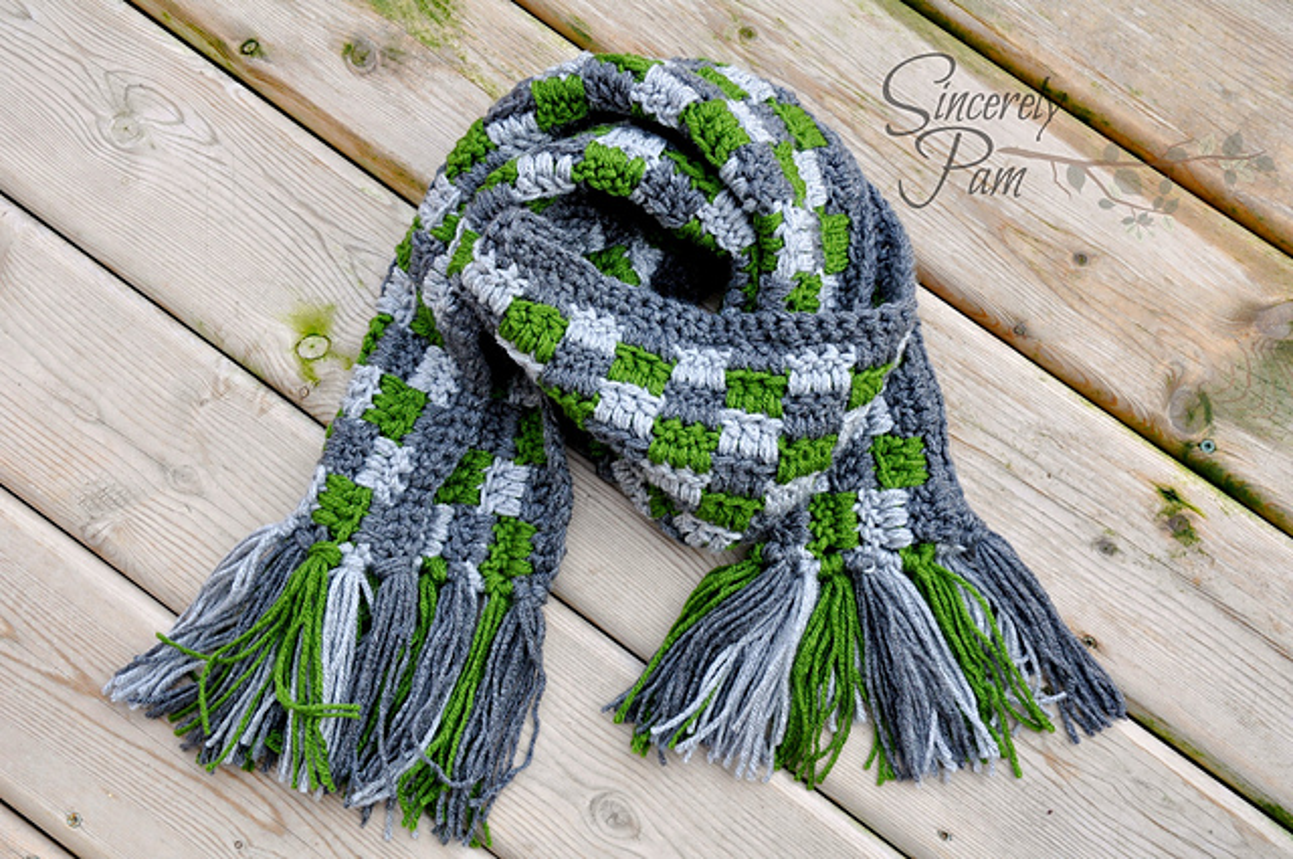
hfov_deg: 38.9
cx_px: 646
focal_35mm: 51
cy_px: 430
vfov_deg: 26.4
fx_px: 1829
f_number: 8
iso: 200
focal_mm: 34
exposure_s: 1/60
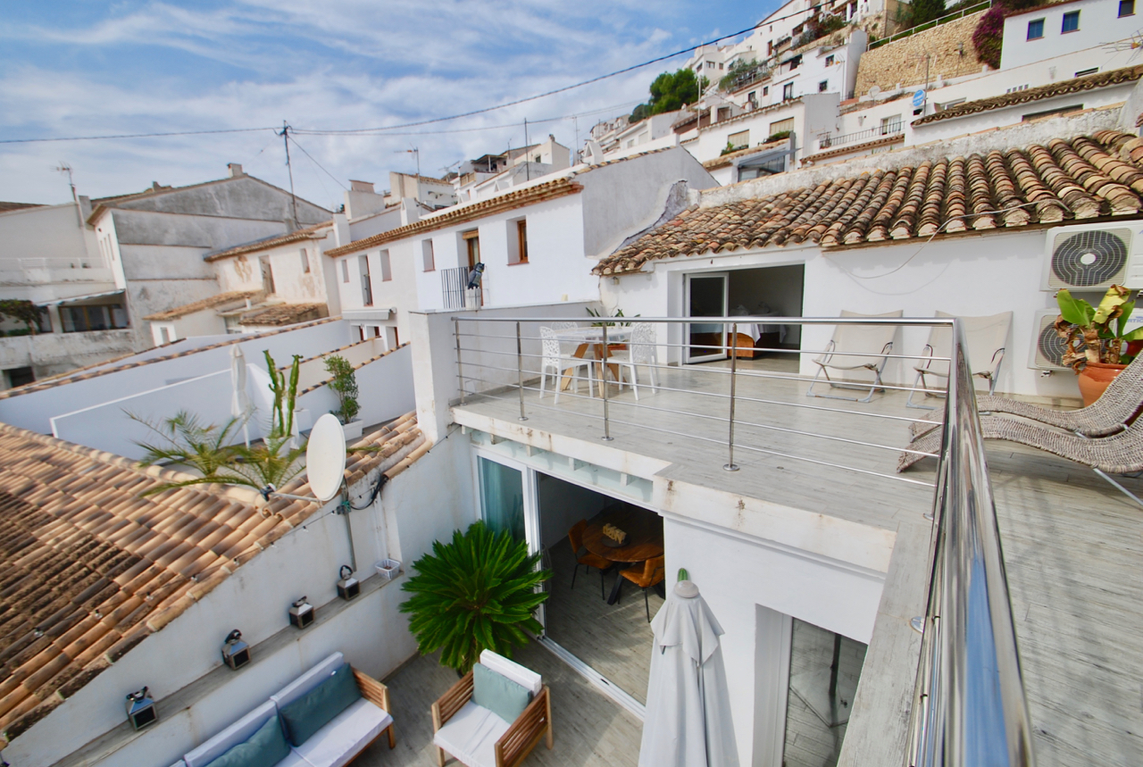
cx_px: 572
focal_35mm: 15
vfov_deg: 77.6
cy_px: 384
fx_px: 477
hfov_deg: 100.3
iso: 100
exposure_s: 1/250
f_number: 8
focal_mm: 10
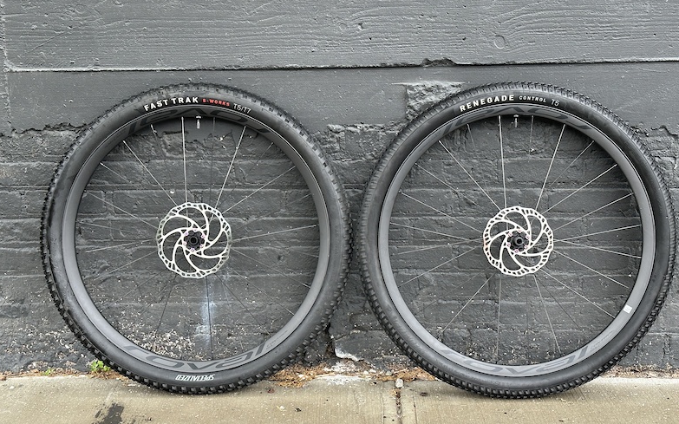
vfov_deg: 24.9
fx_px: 962
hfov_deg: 38.9
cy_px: 227
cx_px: 341
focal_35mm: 52
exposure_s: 1/141
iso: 80
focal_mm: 6.86
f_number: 1.78
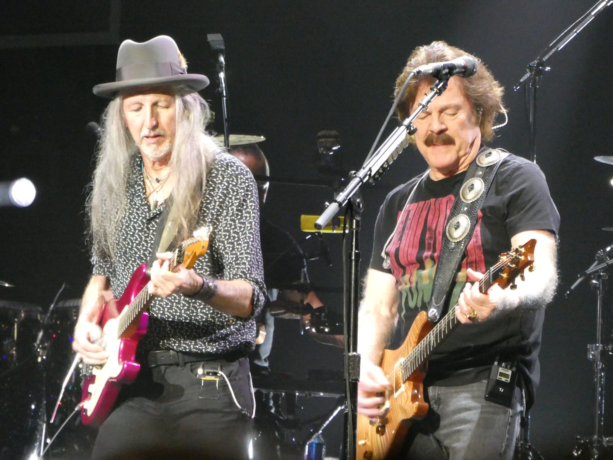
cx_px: 306
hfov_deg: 5.3
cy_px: 230
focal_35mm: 373
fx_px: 6605
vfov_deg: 4.0
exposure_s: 1/40
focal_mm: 66.8
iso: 1600
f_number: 6
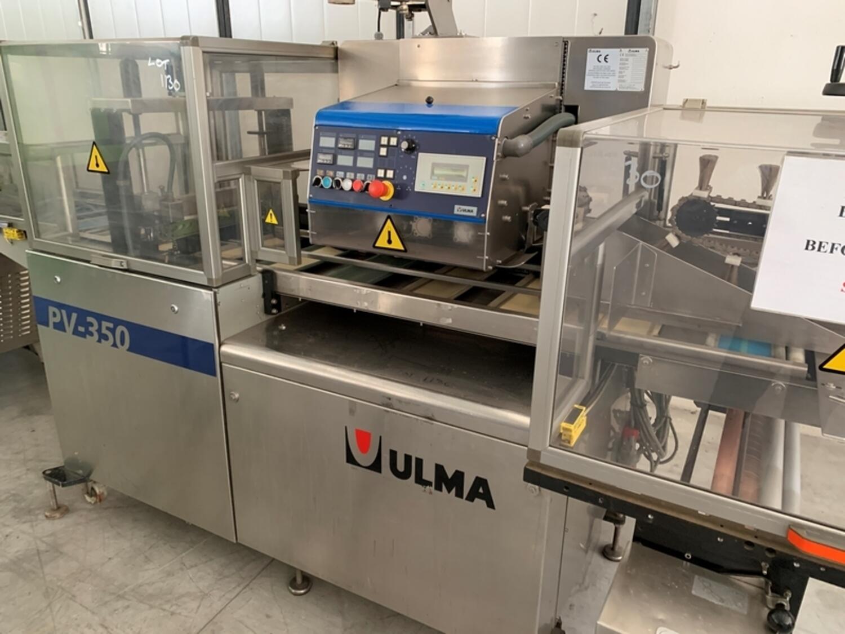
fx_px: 635
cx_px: 422
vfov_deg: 53.1
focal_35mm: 26
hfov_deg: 67.3
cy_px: 317
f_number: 1.8
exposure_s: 1/41
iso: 400
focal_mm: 4.25
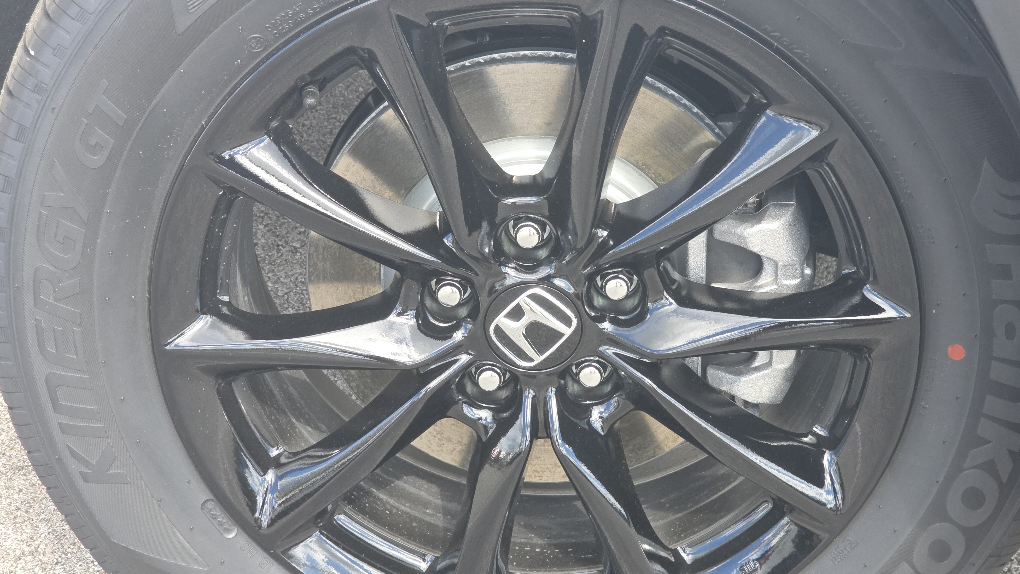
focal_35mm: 77
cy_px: 322
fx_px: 2083
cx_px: 520
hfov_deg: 27.5
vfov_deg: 15.7
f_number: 2.4
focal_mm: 7.9
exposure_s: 1/218
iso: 50
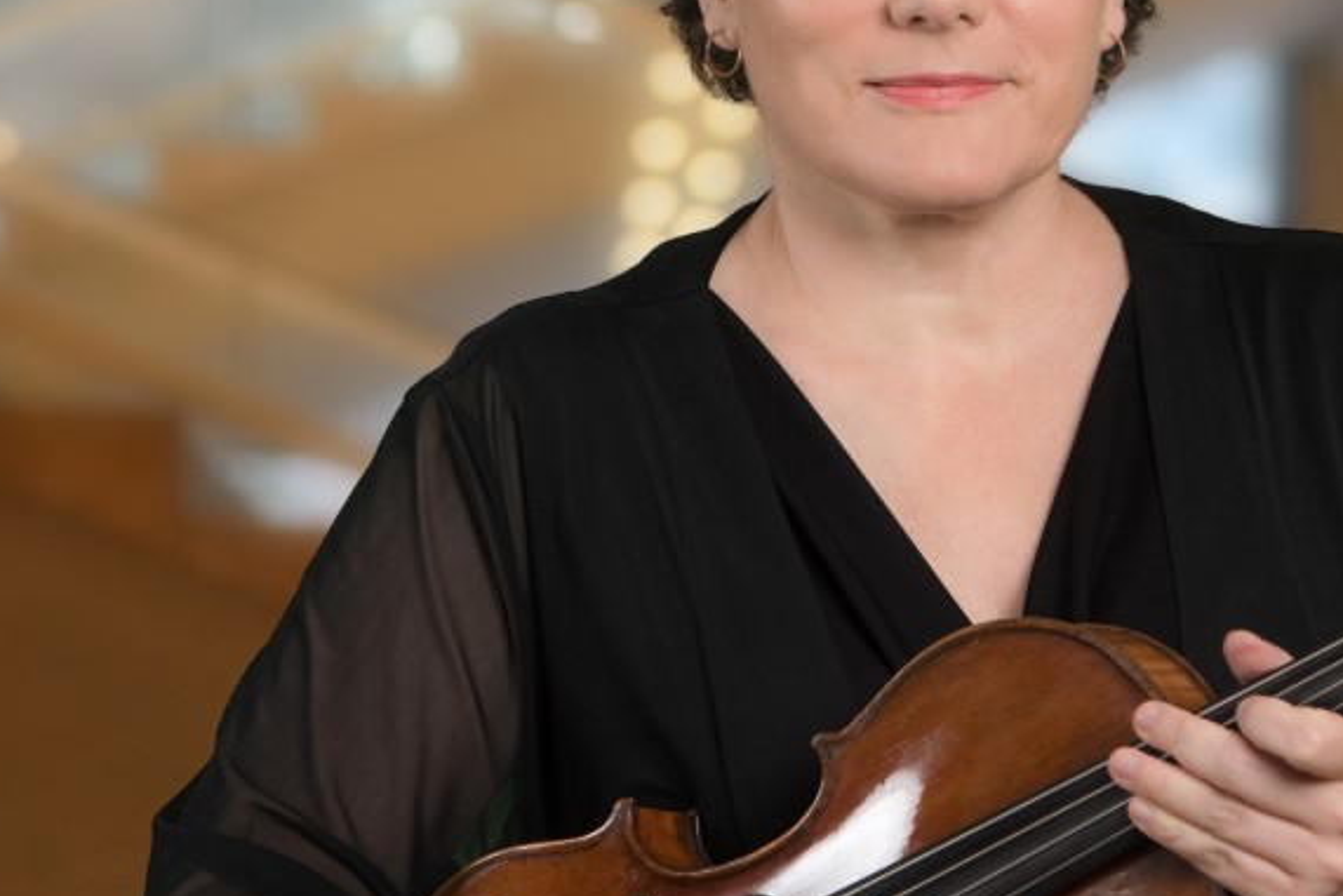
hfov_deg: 11.2
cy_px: 190
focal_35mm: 184
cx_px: 913
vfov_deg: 7.5
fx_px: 6866
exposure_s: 1/60
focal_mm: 105
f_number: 4.5
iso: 640
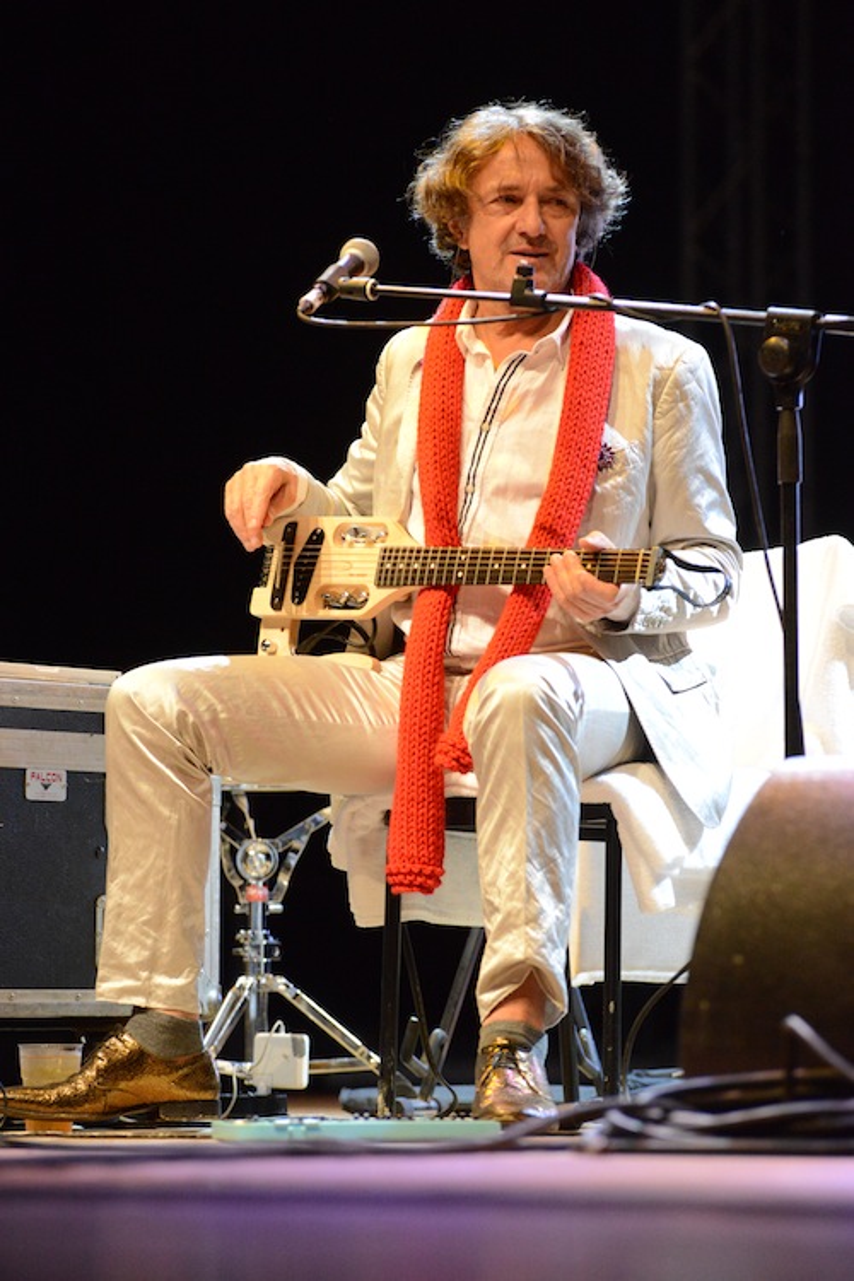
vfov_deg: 12.5
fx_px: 5871
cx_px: 427
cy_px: 640
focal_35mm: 165
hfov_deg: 8.3
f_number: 4.5
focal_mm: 165
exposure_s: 1/640
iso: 6400
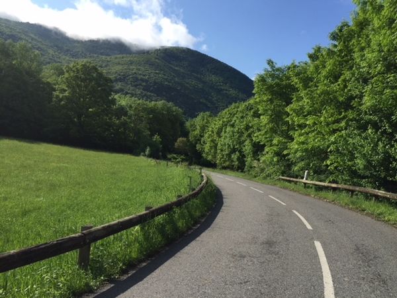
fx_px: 333
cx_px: 198
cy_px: 149
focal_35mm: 29
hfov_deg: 61.7
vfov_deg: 48.2
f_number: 2.2
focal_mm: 4.15
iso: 32
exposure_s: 1/1721
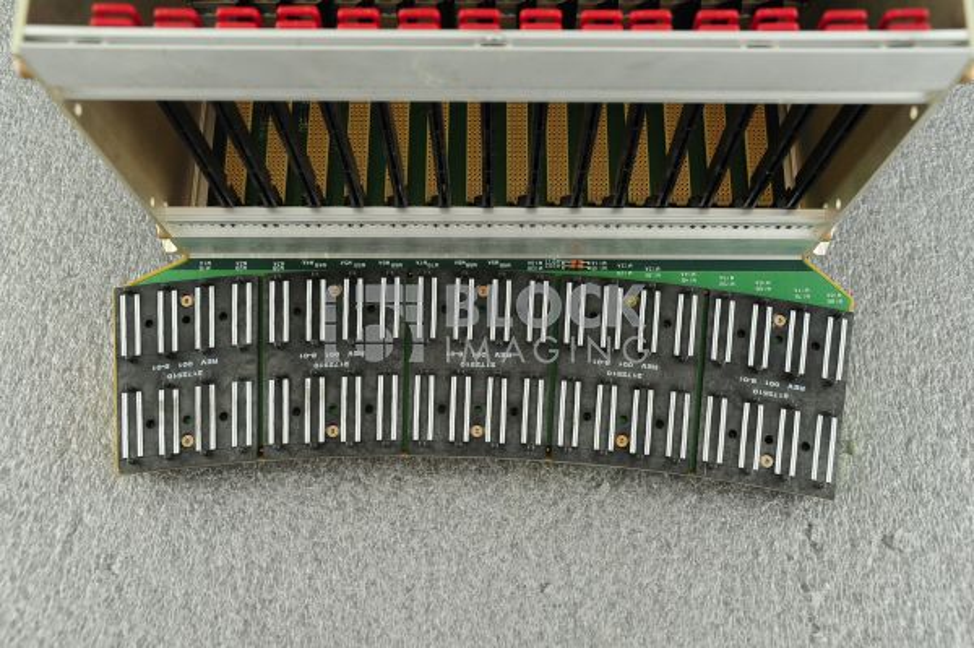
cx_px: 487
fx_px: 1027
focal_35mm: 38
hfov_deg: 50.7
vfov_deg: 35.0
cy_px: 324
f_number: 9
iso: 1600
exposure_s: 1/125
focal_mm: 38
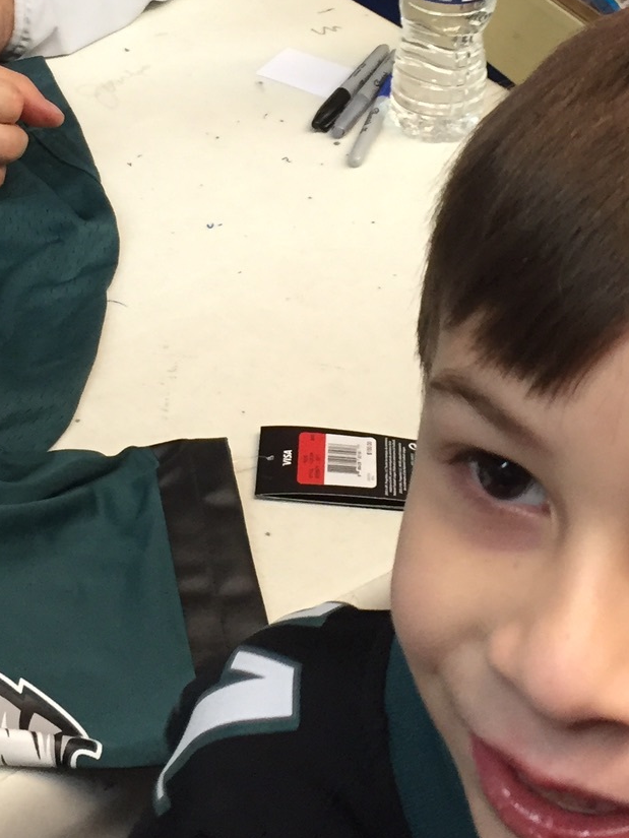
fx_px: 1744
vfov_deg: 26.6
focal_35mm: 72
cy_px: 192
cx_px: 289
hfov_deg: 20.4
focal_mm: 4.15
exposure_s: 1/30
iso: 125
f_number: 2.2
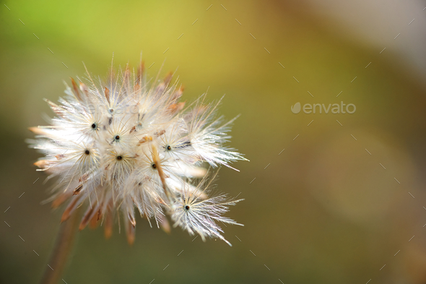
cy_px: 142
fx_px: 1065
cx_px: 213
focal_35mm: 90
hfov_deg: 22.6
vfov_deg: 15.2
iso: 640
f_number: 7.1
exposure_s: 1/100
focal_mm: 90
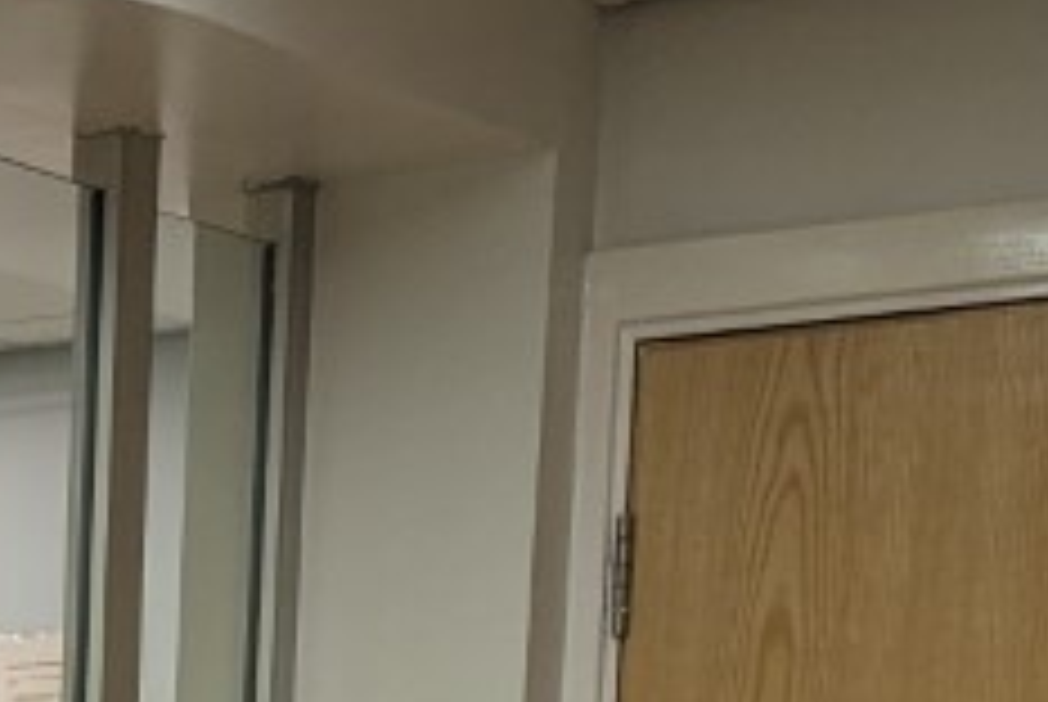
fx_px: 3731
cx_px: -965
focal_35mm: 128
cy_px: 1408
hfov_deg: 13.8
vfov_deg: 10.0
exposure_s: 1/100
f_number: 1.85
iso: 95
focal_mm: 6.81
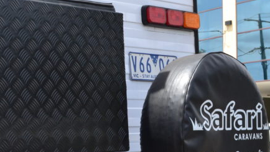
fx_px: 637
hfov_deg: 22.9
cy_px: 79
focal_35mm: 89
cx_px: -1
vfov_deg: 13.6
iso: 400
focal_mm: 24
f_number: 10
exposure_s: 1/320
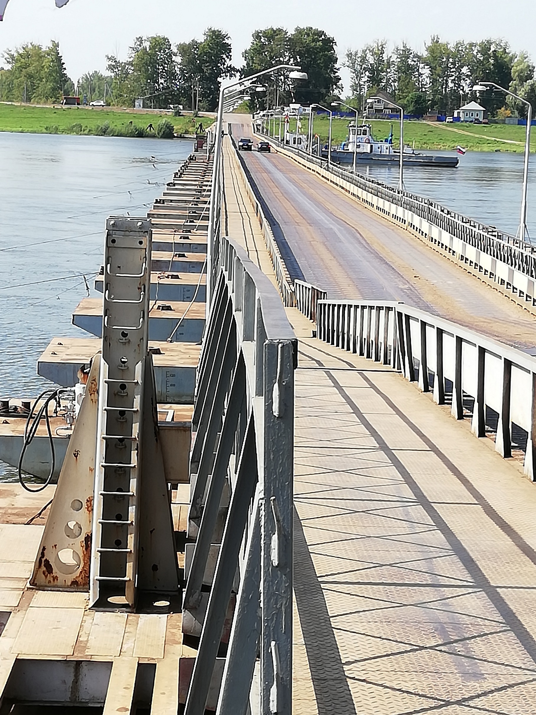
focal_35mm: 90
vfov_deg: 21.8
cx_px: 268
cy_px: 358
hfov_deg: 16.4
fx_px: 1858
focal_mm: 3.81
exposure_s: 1/640
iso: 50
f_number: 2.2
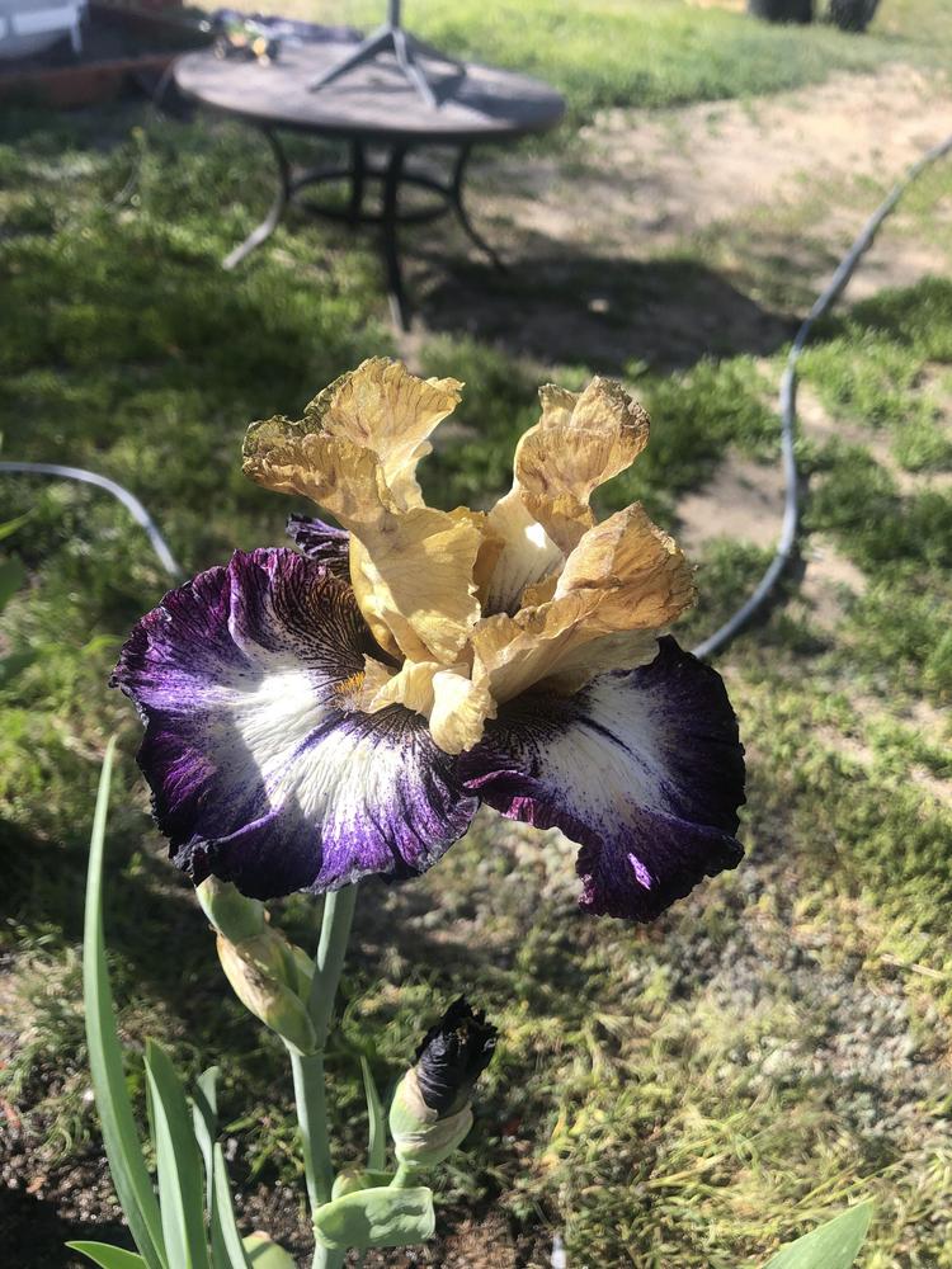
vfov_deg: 63.4
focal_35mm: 28
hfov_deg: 49.7
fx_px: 1027
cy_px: 634
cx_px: 476
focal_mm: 3.99
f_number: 1.8
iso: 20
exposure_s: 1/736
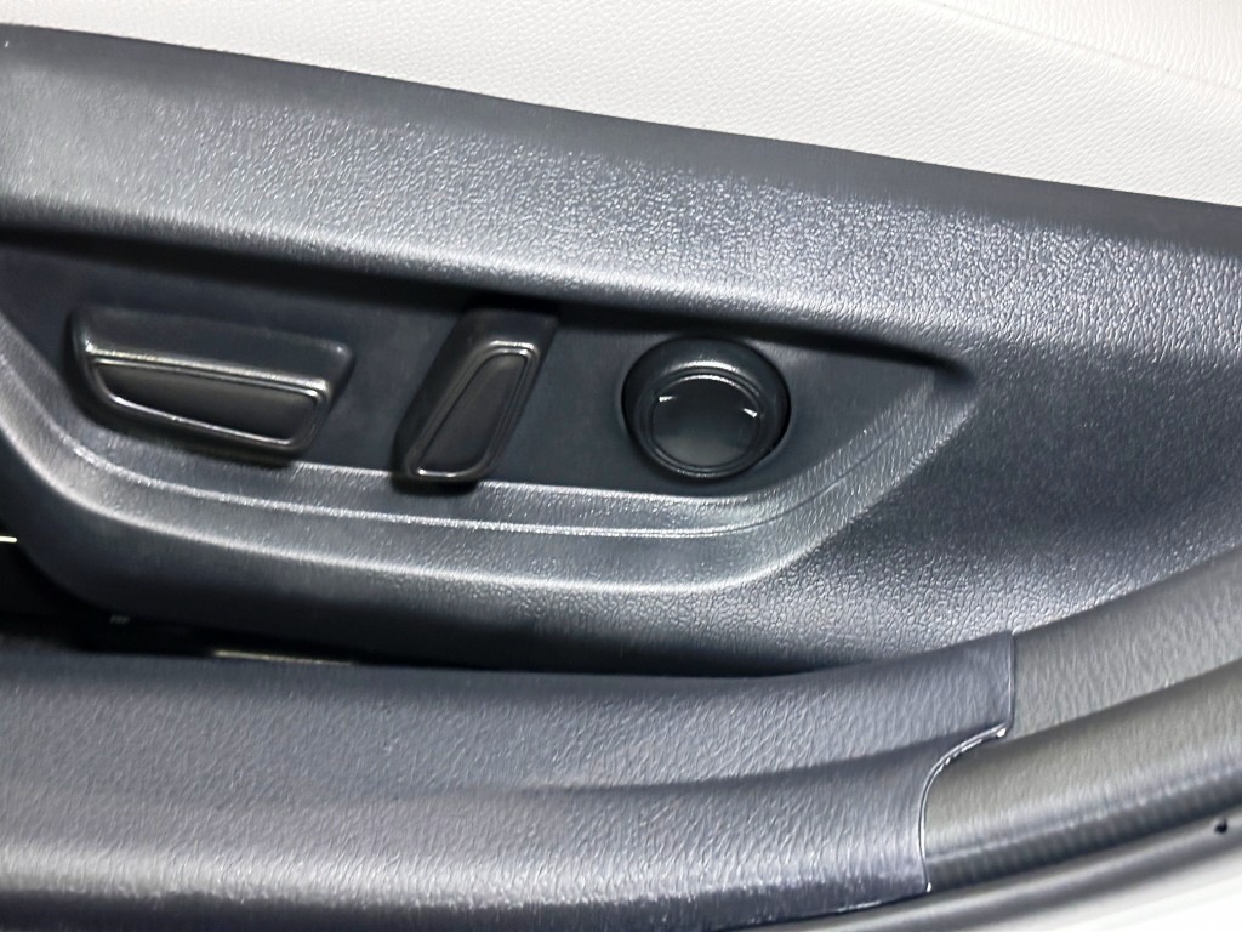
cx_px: 621
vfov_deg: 30.3
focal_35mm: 48
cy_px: 466
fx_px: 1722
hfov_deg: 39.7
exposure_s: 1/30
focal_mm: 6.86
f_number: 1.78
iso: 400
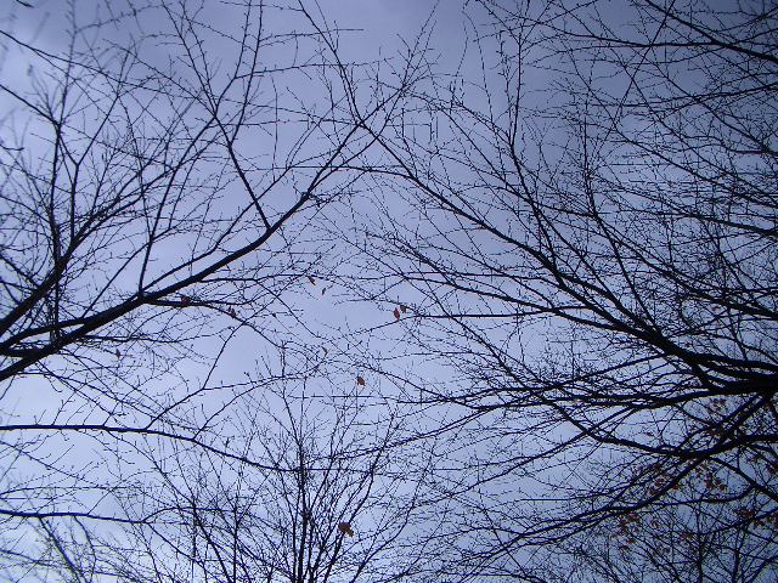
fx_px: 787
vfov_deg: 40.7
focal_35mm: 35
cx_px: 389
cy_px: 292
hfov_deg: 52.6
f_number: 4.3
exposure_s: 1/500
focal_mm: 5.8
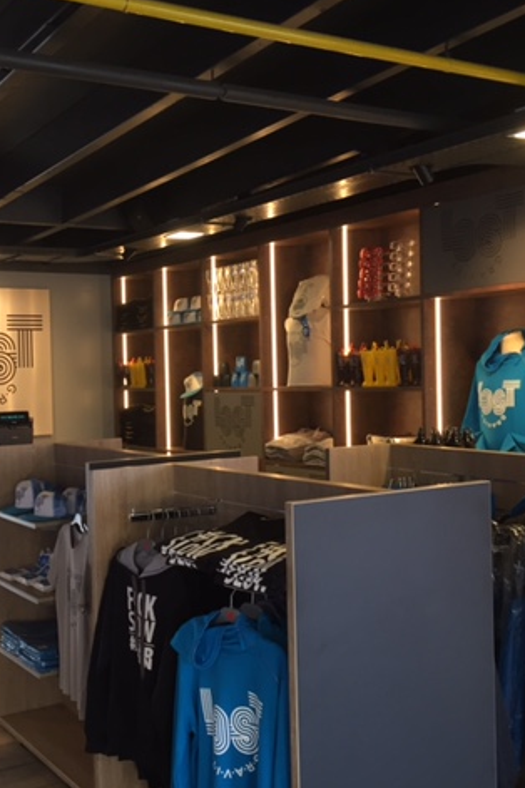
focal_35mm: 41
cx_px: 134
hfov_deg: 32.1
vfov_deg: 47.4
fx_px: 897
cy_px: 390
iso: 32
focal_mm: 4.15
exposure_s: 1/33
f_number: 2.2
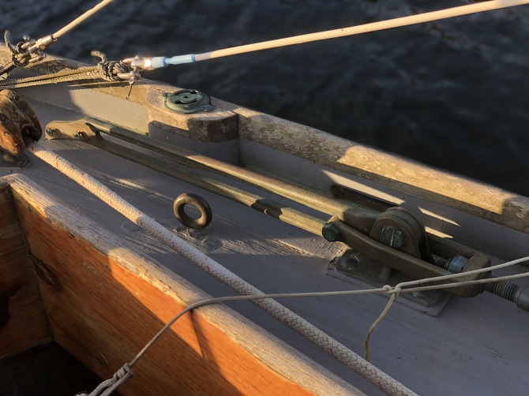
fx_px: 794
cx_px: 264
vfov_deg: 28.0
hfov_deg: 36.8
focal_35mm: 52
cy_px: 198
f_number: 2.4
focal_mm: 6
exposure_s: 1/231
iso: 16
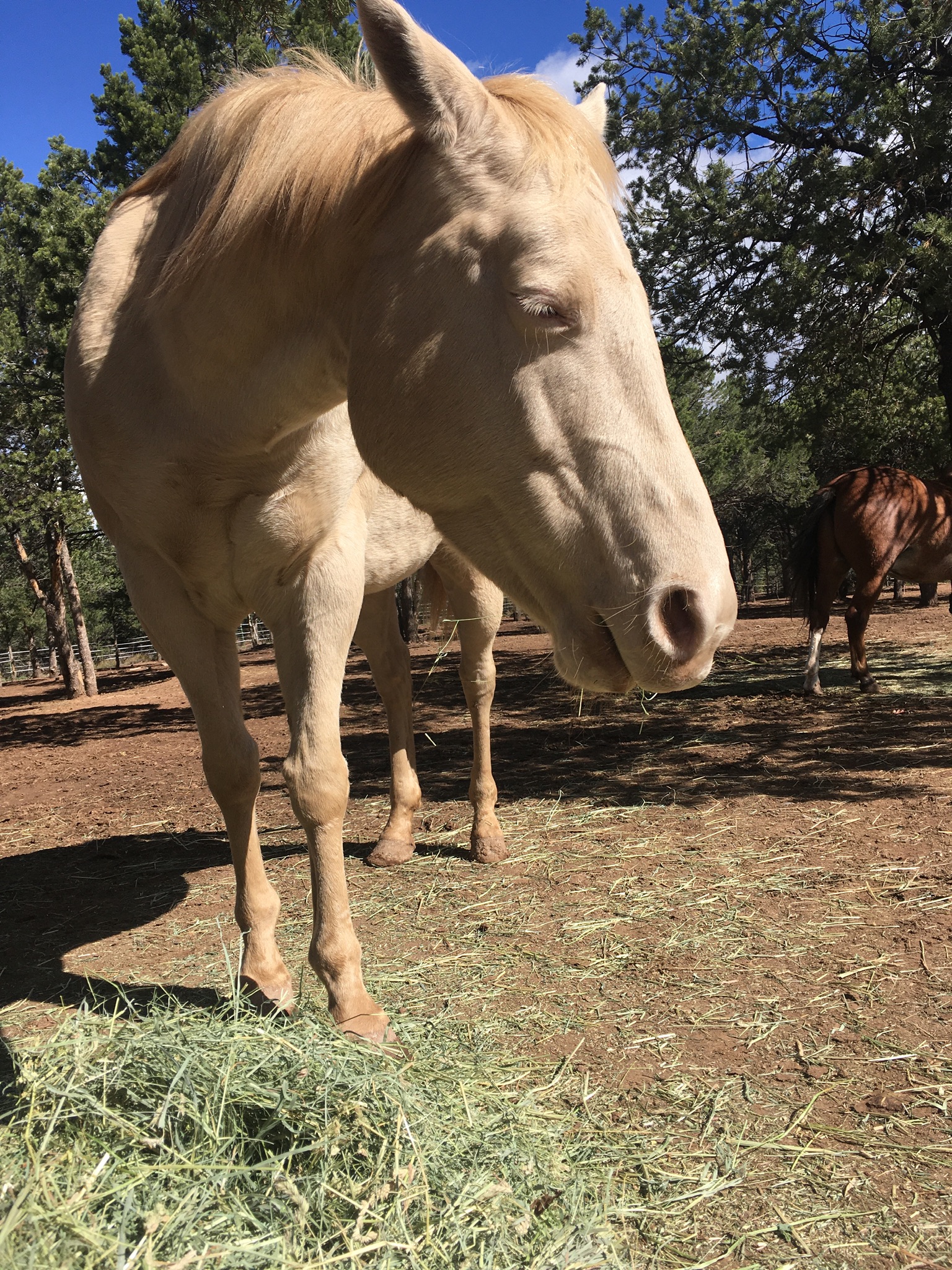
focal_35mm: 29
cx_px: 476
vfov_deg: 61.7
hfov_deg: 48.2
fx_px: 1063
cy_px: 635
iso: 25
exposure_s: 1/1603
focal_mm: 4.15
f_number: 2.2
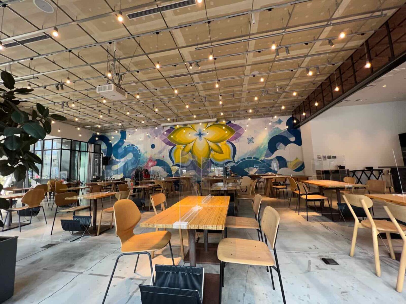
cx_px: 203
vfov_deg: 89.9
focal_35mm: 13
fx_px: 152
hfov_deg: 106.2
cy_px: 152
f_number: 1.8
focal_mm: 1.57
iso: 100
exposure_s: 1/100
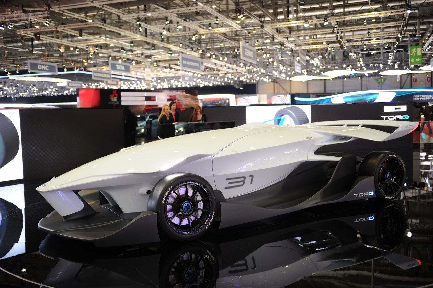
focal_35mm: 36
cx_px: 216
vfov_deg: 36.8
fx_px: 433
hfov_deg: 53.2
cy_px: 144
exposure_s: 1/80
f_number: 2.8
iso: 800
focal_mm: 36
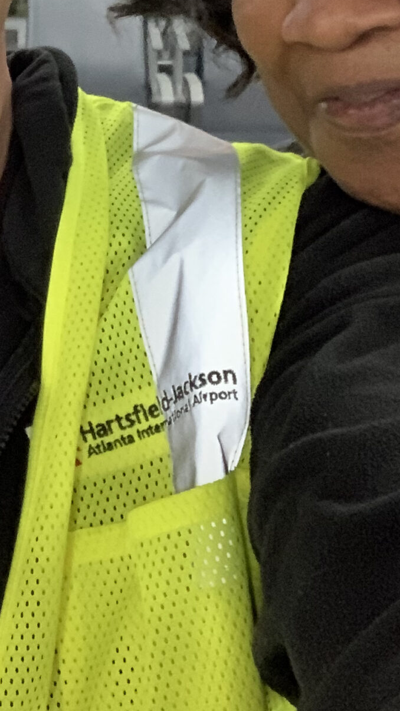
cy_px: 29
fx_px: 1396
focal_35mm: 74
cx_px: -80
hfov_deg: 15.7
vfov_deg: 27.2
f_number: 2.2
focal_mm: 2.87
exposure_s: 1/24
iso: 500
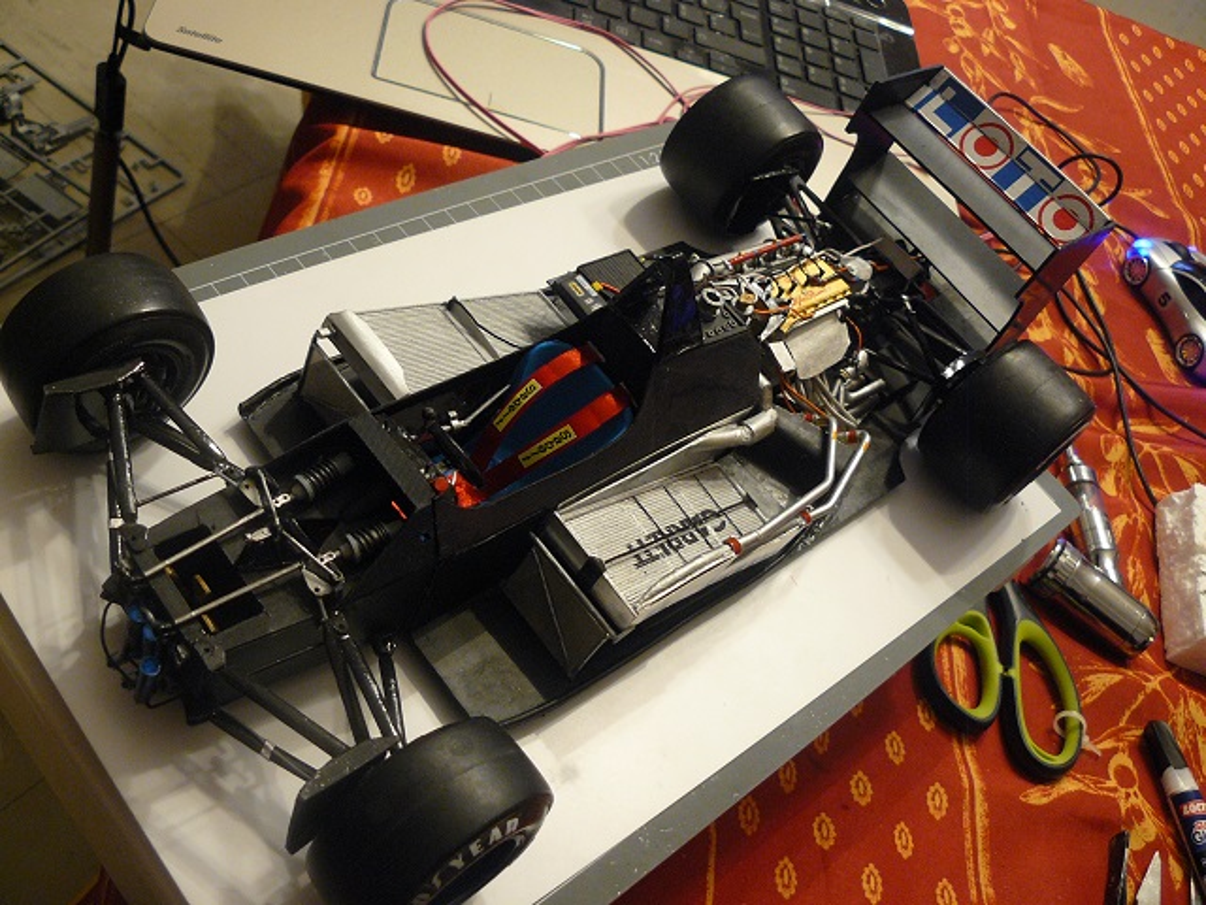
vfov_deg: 39.7
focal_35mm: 36
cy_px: 452
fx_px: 1254
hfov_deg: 51.4
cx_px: 603
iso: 200
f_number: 2.8
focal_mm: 6
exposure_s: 1/4
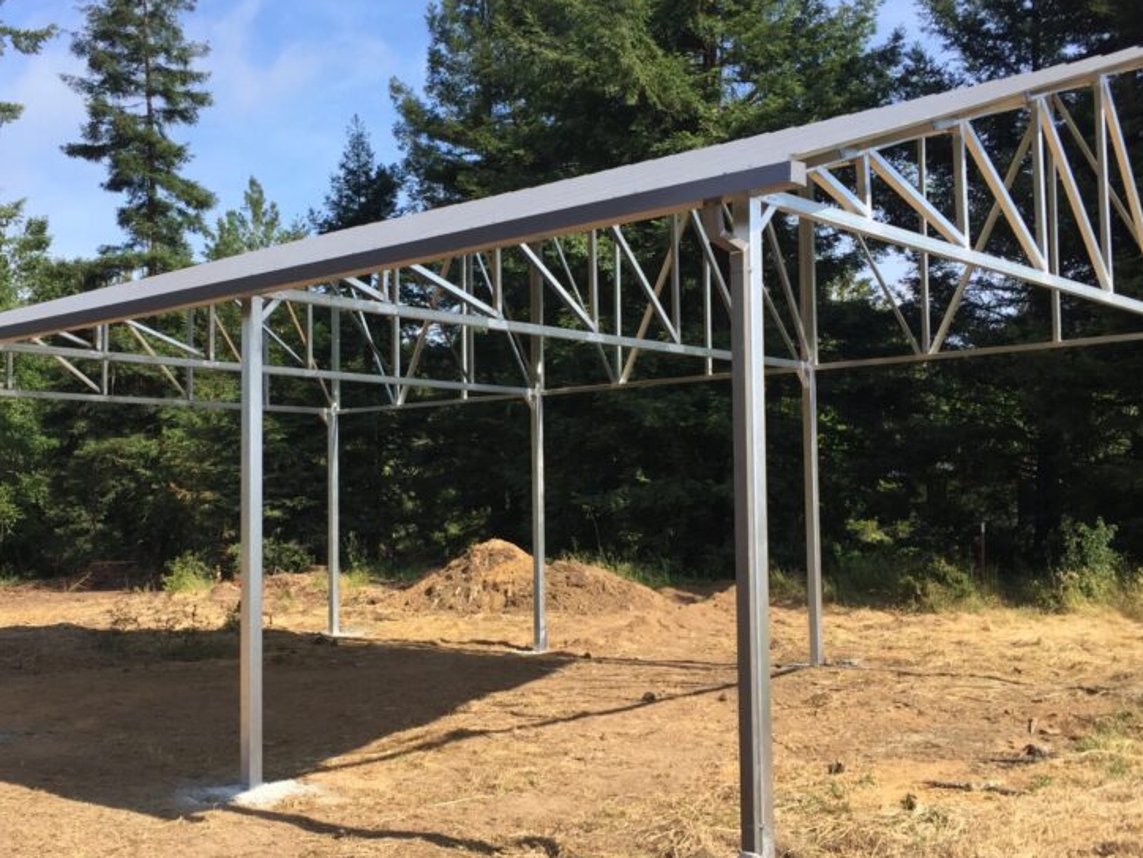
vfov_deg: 35.1
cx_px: 478
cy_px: 441
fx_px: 1354
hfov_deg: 45.6
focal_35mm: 41
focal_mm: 4.15
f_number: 2.2
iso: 32
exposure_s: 1/1163
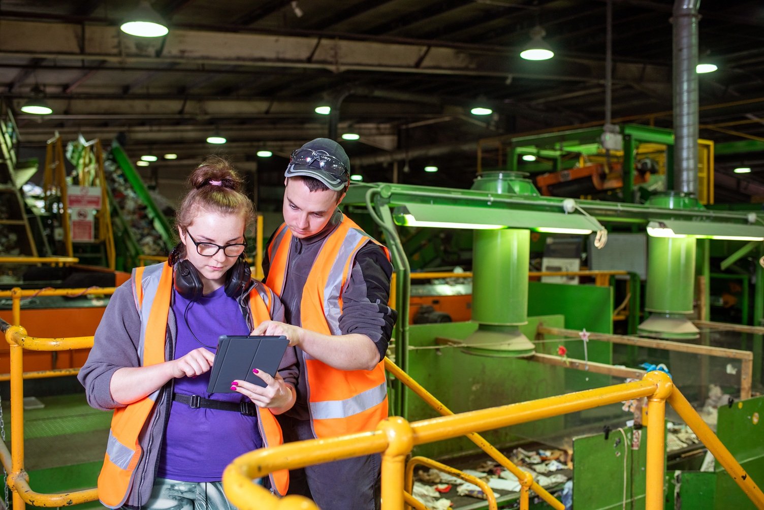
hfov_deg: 54.4
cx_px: 382
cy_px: 255
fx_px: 743
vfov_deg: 37.9
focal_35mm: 35
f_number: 2.8
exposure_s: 1/100
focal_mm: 35
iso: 640
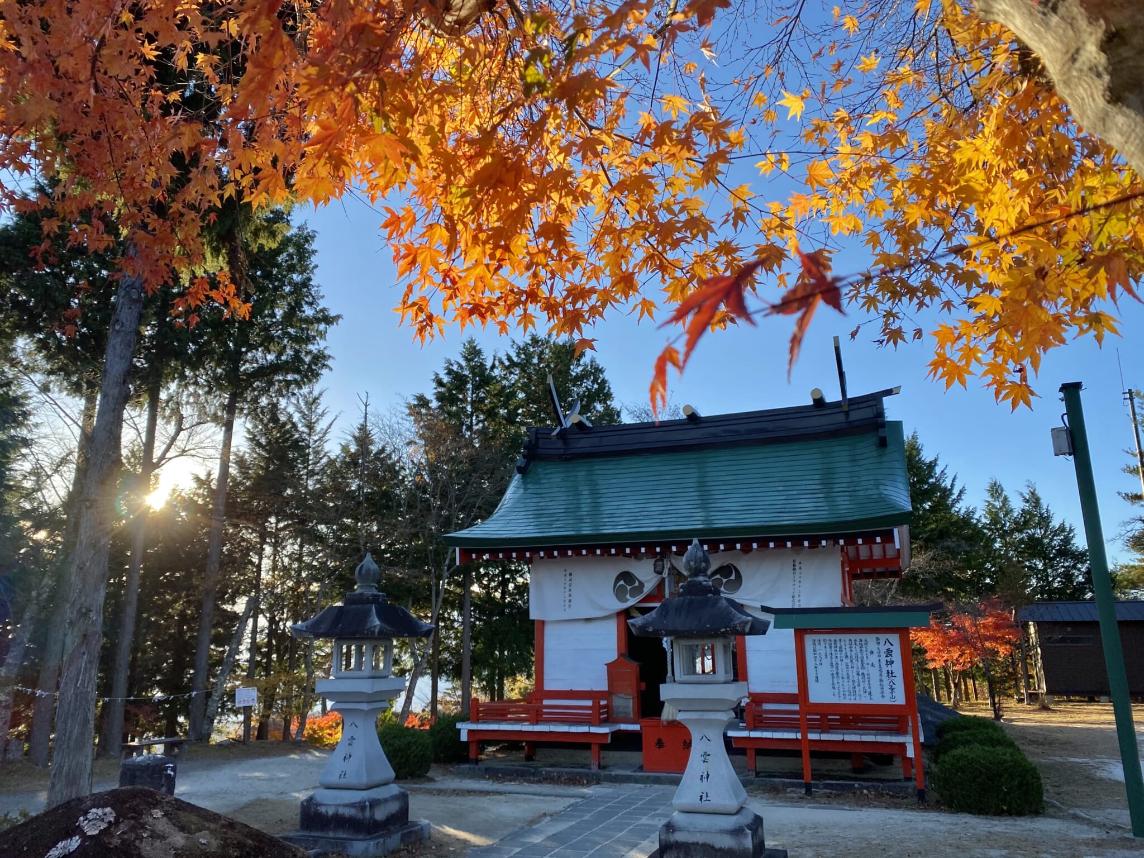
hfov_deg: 67.3
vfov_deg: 53.1
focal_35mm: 26
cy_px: 429
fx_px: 859
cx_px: 572
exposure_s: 1/990
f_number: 1.8
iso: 32
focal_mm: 4.25
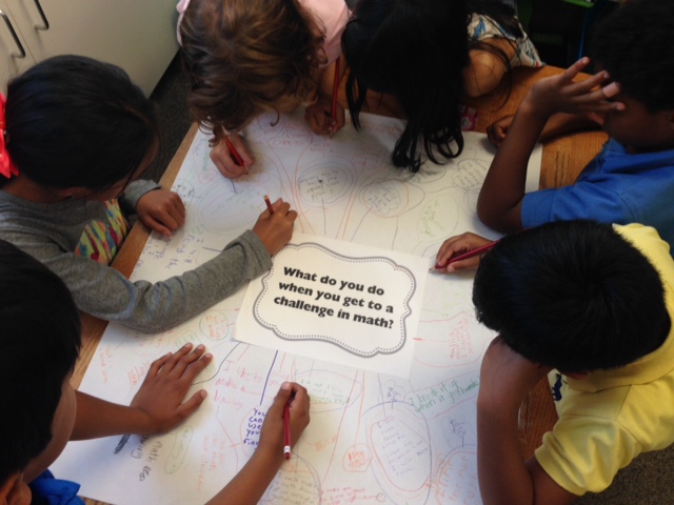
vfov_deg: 42.9
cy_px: 252
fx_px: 643
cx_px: 337
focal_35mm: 33
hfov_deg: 55.4
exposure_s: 1/40
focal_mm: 4.12
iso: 50
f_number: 2.4
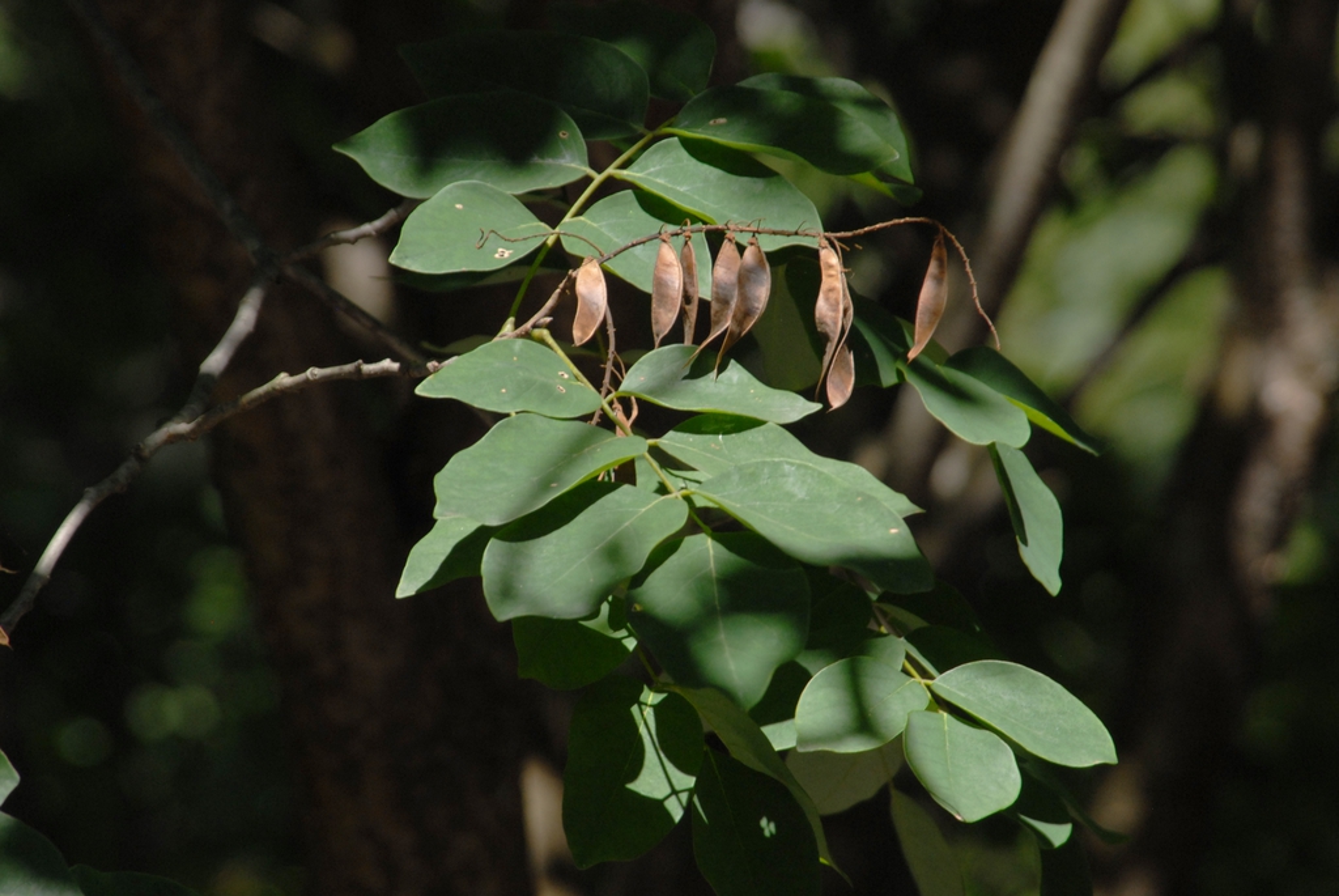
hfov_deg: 4.6
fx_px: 16754
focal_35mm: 450
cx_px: 670
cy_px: 448
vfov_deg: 3.1
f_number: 9
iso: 400
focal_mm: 300
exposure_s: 1/250
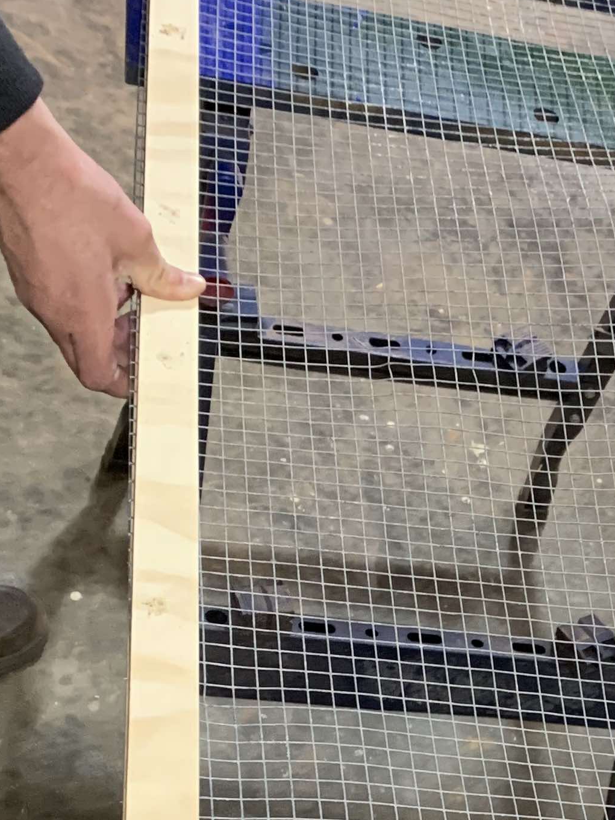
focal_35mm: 77
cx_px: 599
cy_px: 930
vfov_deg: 23.6
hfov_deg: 18.7
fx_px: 1824
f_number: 1.8
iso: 200
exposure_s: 1/60
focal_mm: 4.25
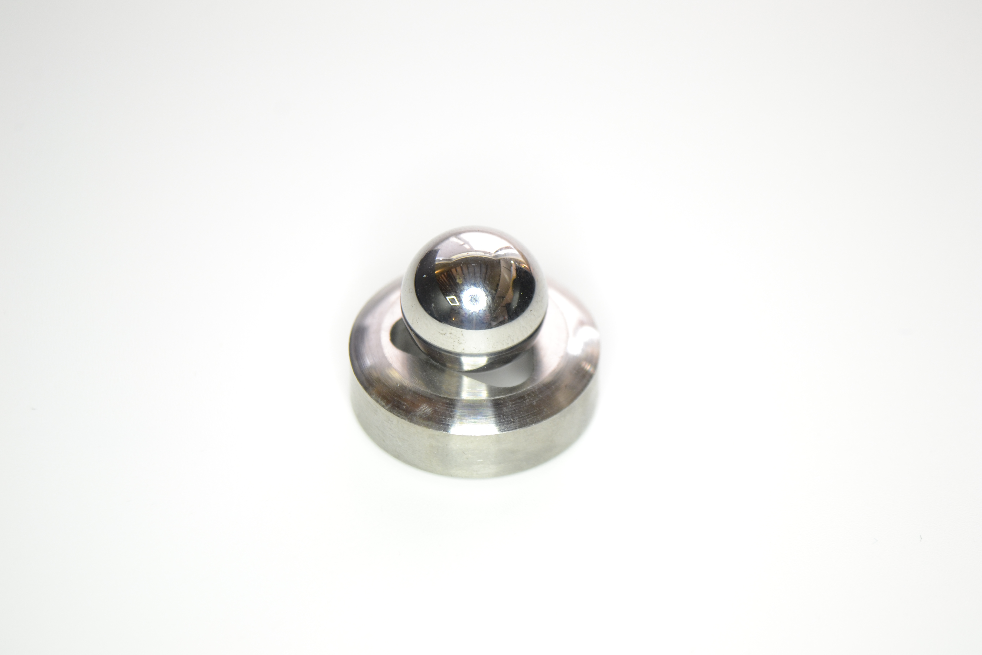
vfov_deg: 16.6
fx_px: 2250
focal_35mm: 82
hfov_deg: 24.6
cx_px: 491
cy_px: 328
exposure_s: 1/60
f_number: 5.6
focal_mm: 55
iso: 640
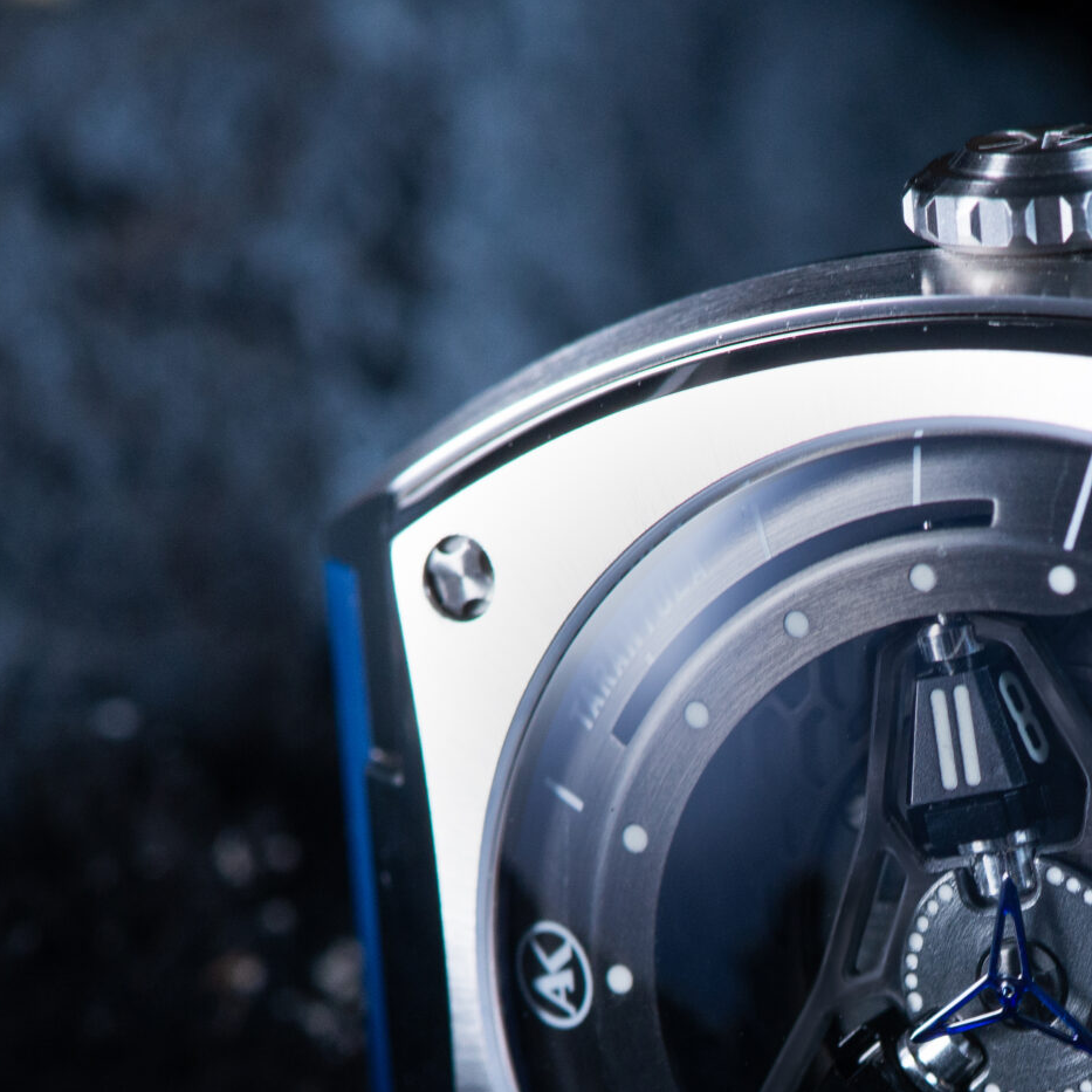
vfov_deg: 7.1
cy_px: 980
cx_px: 942
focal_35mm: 245
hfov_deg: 7.1
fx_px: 8744
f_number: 13
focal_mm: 105
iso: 500
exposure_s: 1/40
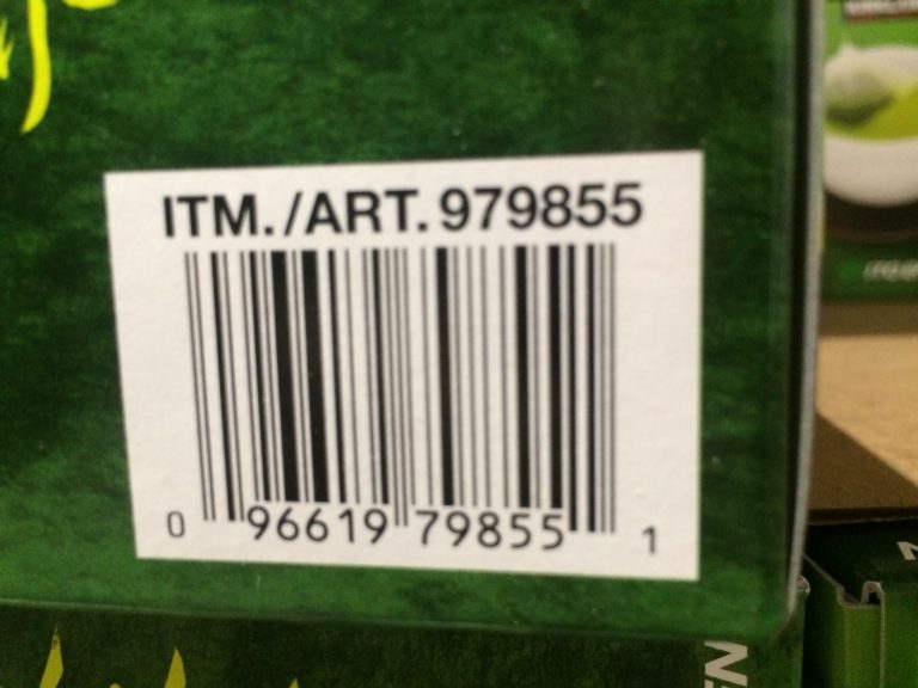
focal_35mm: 29
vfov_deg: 48.2
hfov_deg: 61.7
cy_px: 344
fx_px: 769
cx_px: 459
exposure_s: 1/30
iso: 320
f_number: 2.2
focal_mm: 4.15
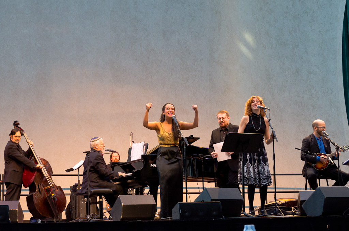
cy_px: 116
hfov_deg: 27.0
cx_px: 174
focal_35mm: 75
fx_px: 726
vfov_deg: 18.1
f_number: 5.6
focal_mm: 50
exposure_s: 1/180
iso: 1600
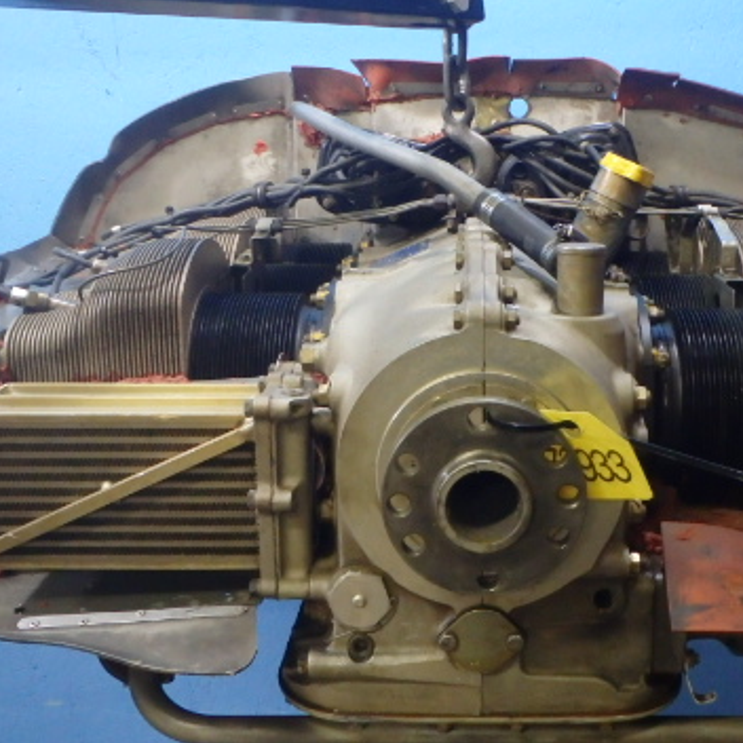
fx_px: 1093
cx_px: 485
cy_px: 372
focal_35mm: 45
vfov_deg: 37.6
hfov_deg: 37.2
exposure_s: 1/15
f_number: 3.9
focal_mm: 5
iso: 800
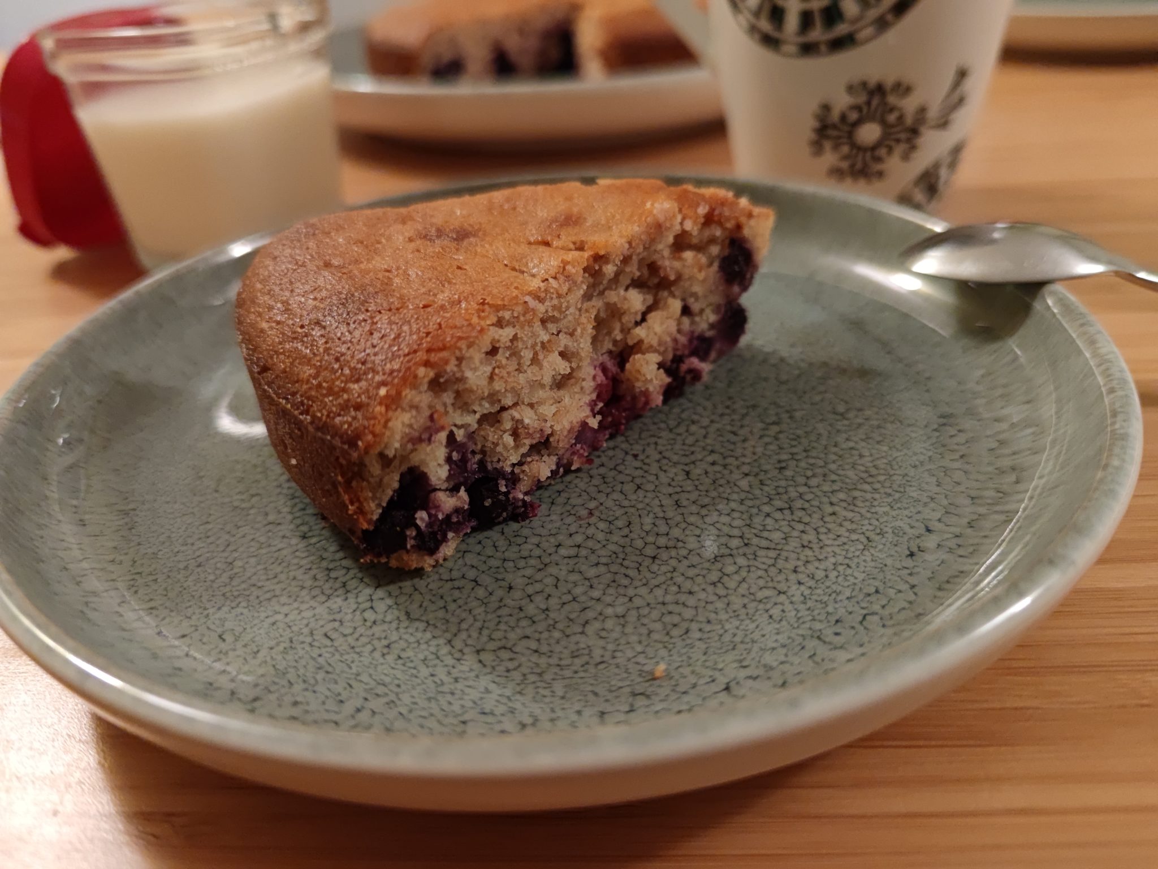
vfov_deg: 56.8
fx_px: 803
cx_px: 579
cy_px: 434
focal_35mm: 24
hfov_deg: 71.6
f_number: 1.69
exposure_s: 1/50
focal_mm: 6.72
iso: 1481
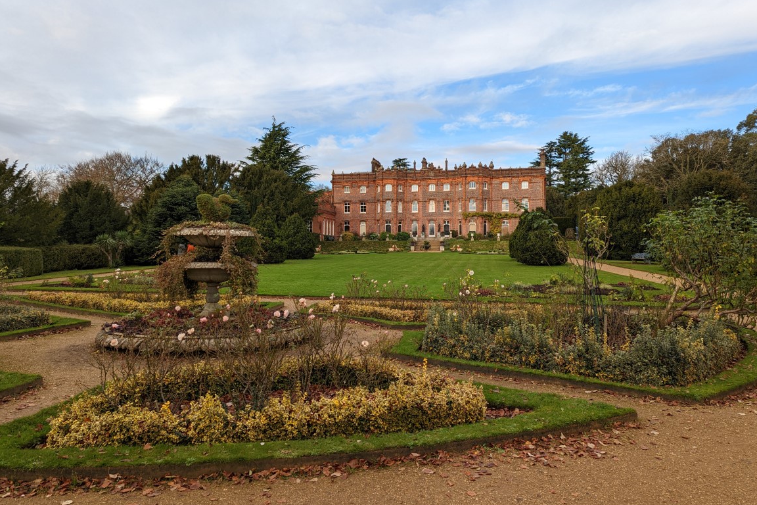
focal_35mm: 26
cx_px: 392
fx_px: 547
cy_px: 228
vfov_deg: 49.5
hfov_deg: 69.4
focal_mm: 6.81
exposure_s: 1/572
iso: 46
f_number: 1.85
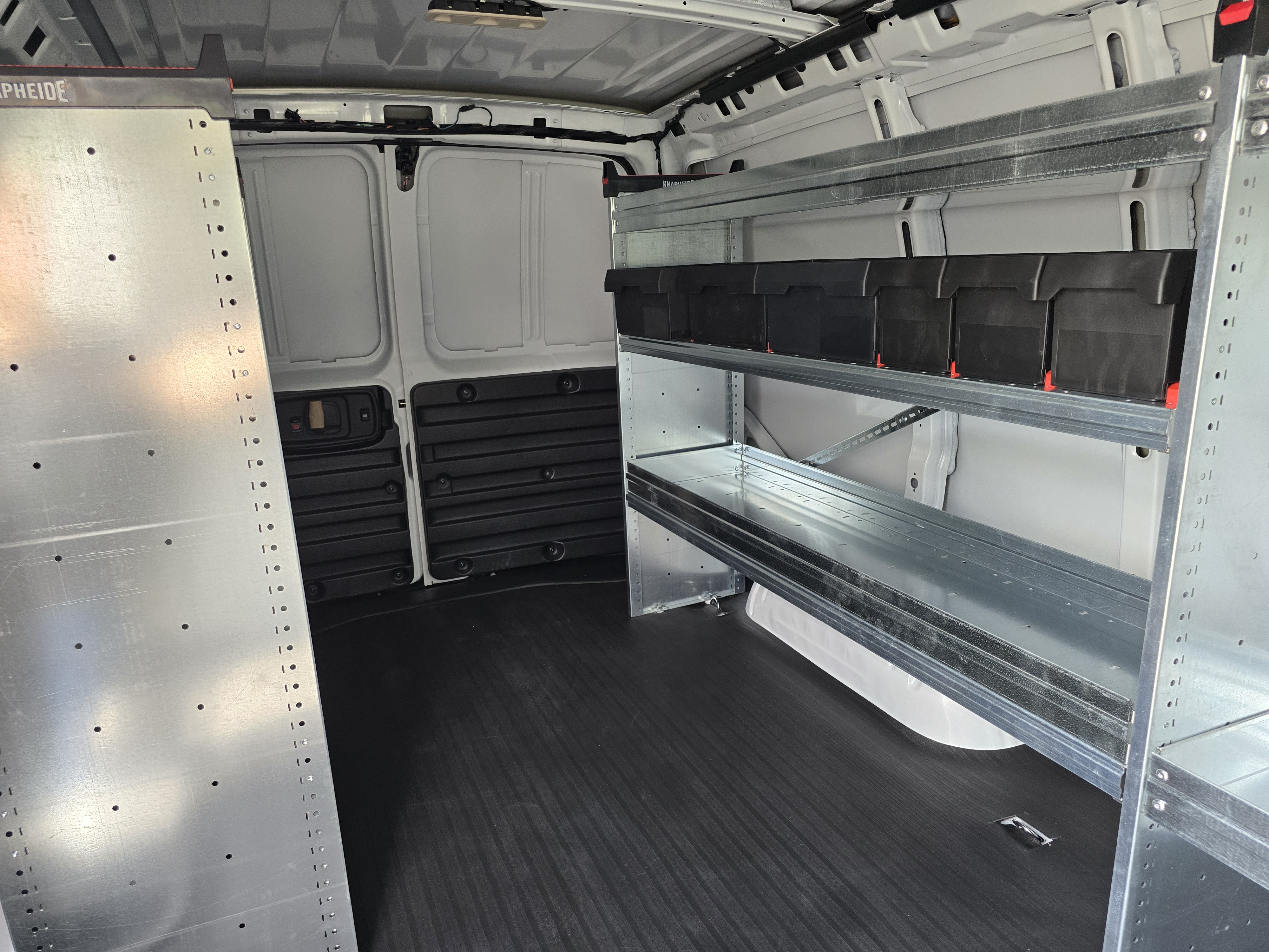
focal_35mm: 23
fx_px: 843
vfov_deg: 58.9
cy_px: 476
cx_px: 634
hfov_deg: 73.9
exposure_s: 1/120
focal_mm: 6.3
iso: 200
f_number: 1.7
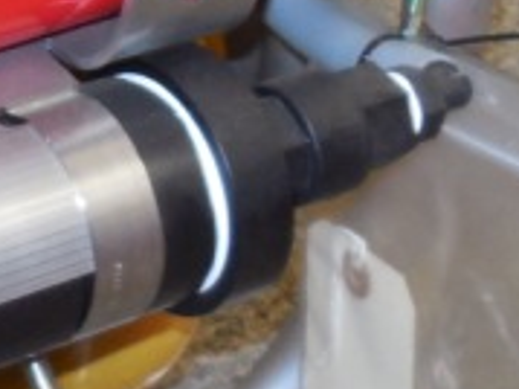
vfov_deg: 10.1
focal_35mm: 143
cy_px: -136
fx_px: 2143
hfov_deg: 12.8
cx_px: -342
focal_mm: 4.5
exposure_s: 1/25
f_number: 3.1
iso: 200
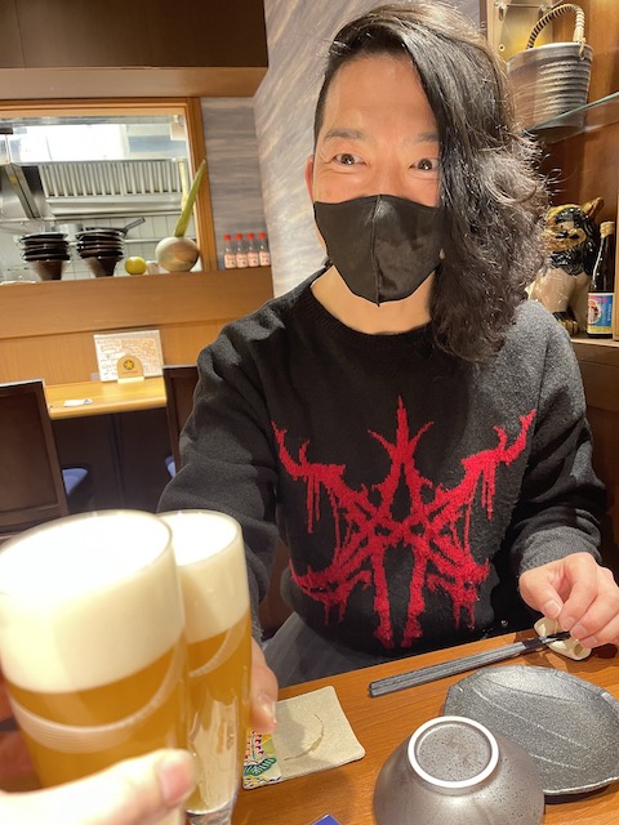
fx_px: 620
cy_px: 412
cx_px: 310
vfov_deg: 67.3
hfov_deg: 53.1
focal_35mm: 26
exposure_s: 1/33
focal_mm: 5.1
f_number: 1.6
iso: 400
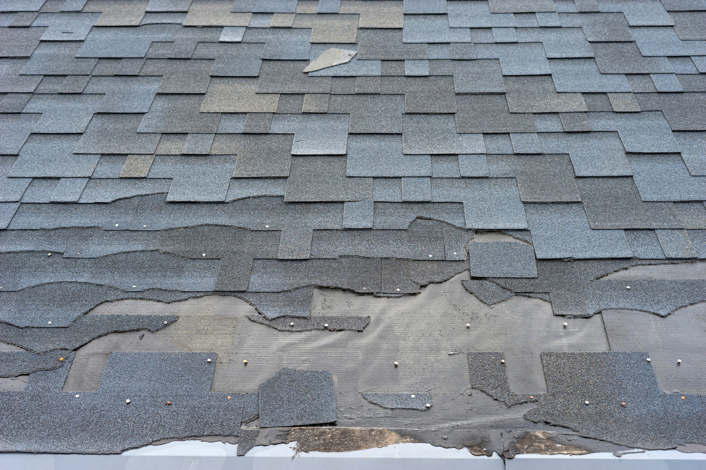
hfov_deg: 39.6
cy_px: 235
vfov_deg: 27.0
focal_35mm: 50
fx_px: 980
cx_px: 353
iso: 100
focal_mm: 50
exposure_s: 1/50
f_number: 5.6
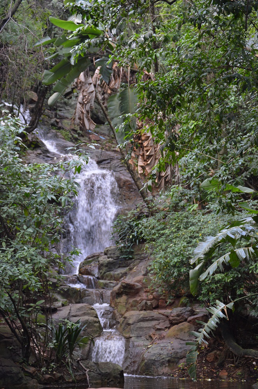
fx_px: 889
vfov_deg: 24.6
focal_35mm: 82
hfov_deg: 16.5
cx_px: 129
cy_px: 194
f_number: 4
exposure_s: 1/60
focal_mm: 55
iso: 900
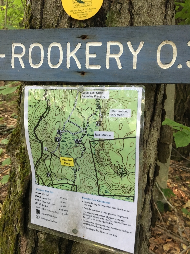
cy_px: 127
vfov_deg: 61.7
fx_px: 212
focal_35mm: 29
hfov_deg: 48.2
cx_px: 95
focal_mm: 4.15
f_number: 2.2
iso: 160
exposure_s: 1/30
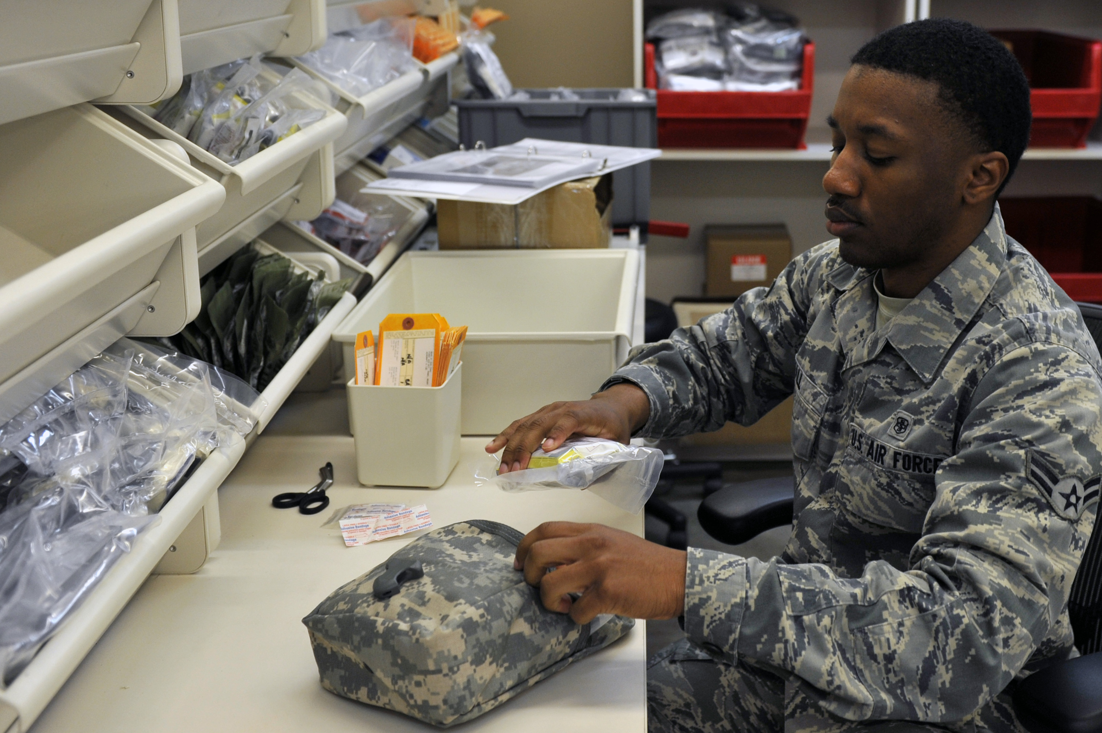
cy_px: 366
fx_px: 979
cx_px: 551
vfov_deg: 41.1
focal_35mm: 32
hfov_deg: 58.7
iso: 640
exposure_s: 1/125
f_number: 3.5
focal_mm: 32
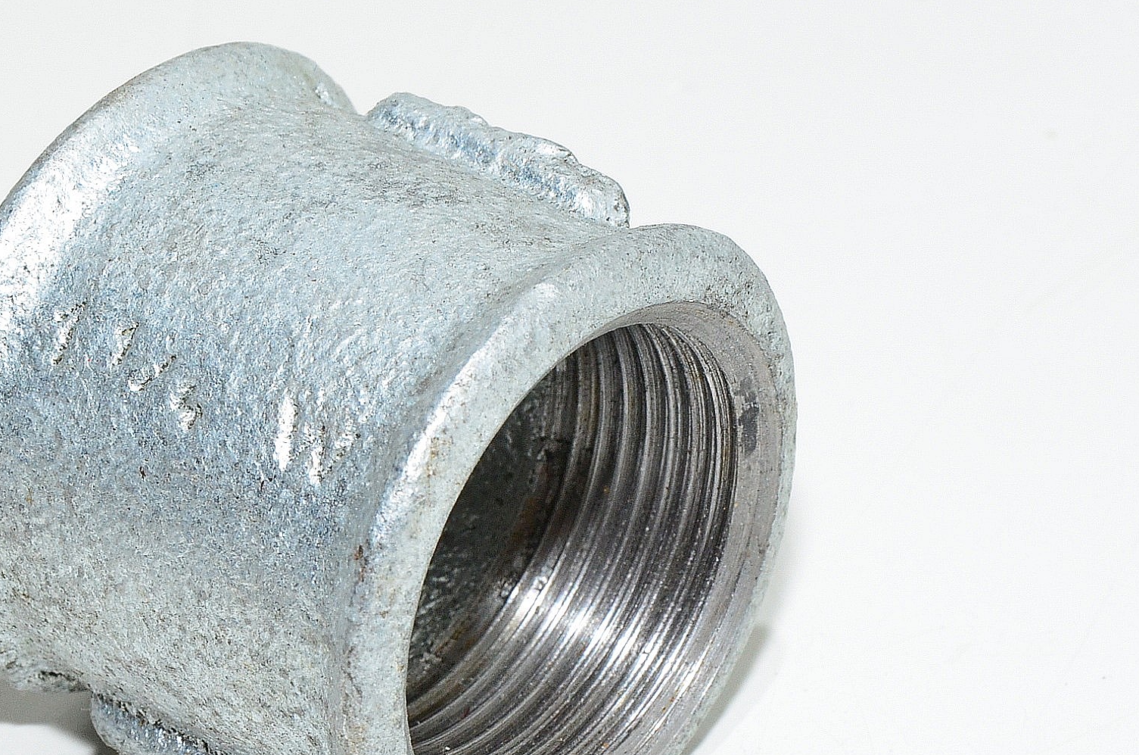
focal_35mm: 258
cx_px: 324
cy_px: 498
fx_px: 8141
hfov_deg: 8.0
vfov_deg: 5.3
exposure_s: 1/50
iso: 1600
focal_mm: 105
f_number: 16
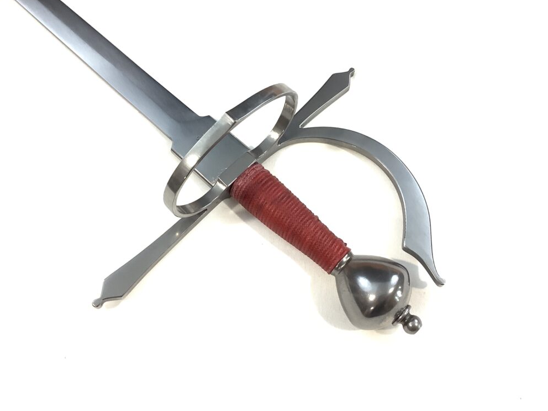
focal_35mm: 32
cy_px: 205
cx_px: 282
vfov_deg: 44.2
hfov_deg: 56.8
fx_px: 507
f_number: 2.4
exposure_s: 1/60
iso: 250
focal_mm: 3.3
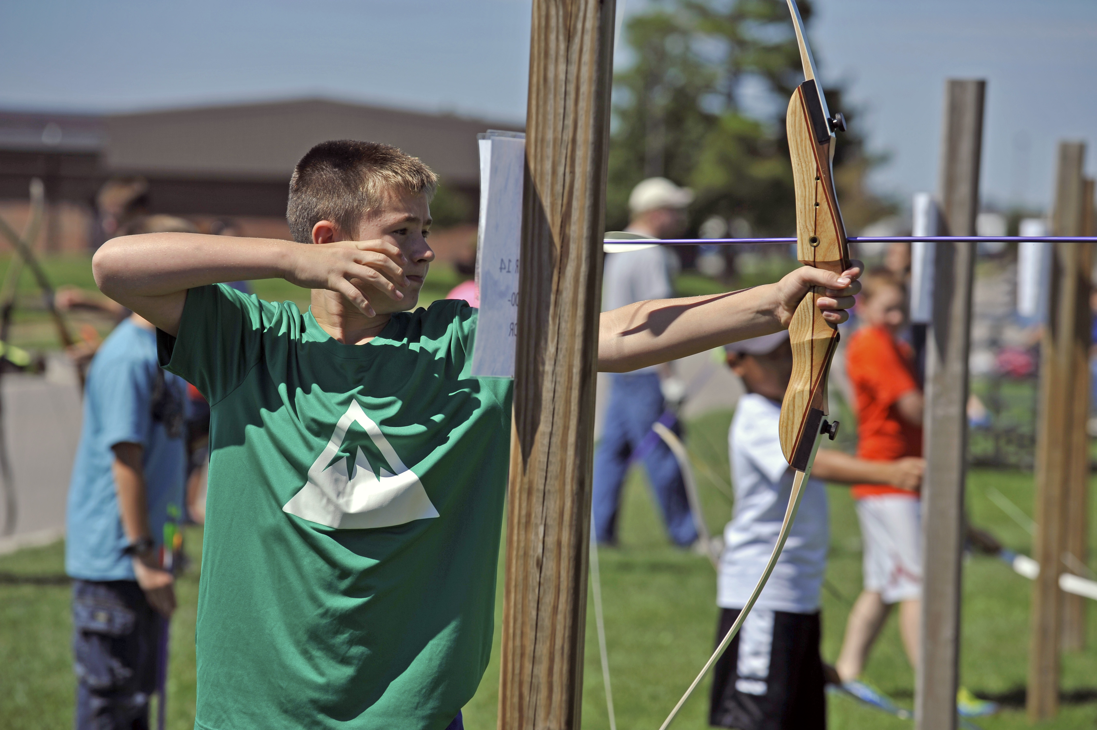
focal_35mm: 150
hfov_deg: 13.7
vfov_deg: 9.1
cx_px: 548
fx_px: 4568
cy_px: 365
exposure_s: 1/2000
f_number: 6.3
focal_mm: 150
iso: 200
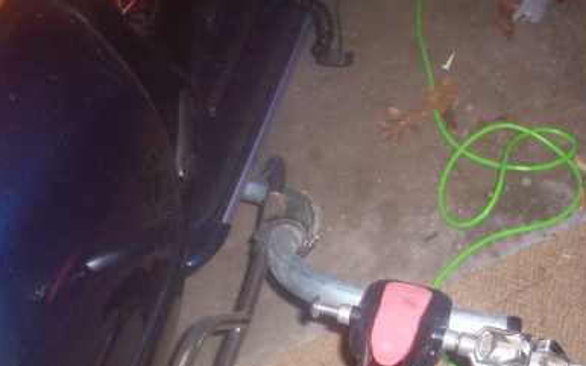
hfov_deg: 33.5
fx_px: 974
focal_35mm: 61
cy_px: 257
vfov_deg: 21.2
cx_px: 307
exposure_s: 1/64
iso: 160
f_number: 2.8
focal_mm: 6.2
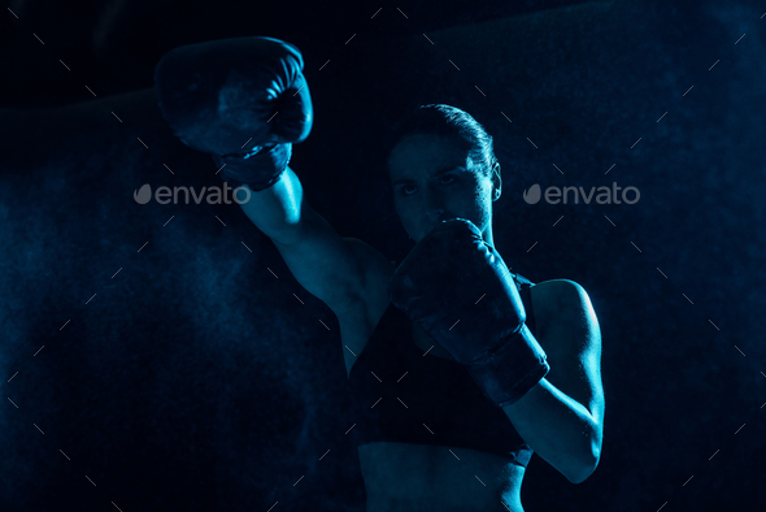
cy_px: 256
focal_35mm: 50
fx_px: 1064
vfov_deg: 27.0
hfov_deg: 39.6
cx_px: 383
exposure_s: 1/160
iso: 100
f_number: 4.5
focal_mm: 50
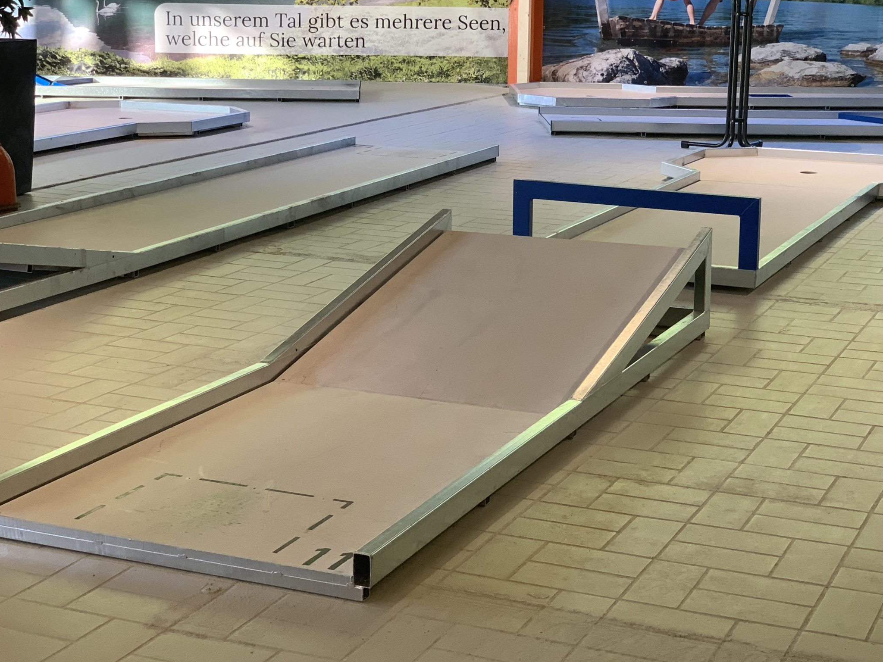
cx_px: 480
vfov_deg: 22.6
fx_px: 1658
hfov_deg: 29.8
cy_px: 263
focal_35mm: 65
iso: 125
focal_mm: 6
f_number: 2.4
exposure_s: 1/107
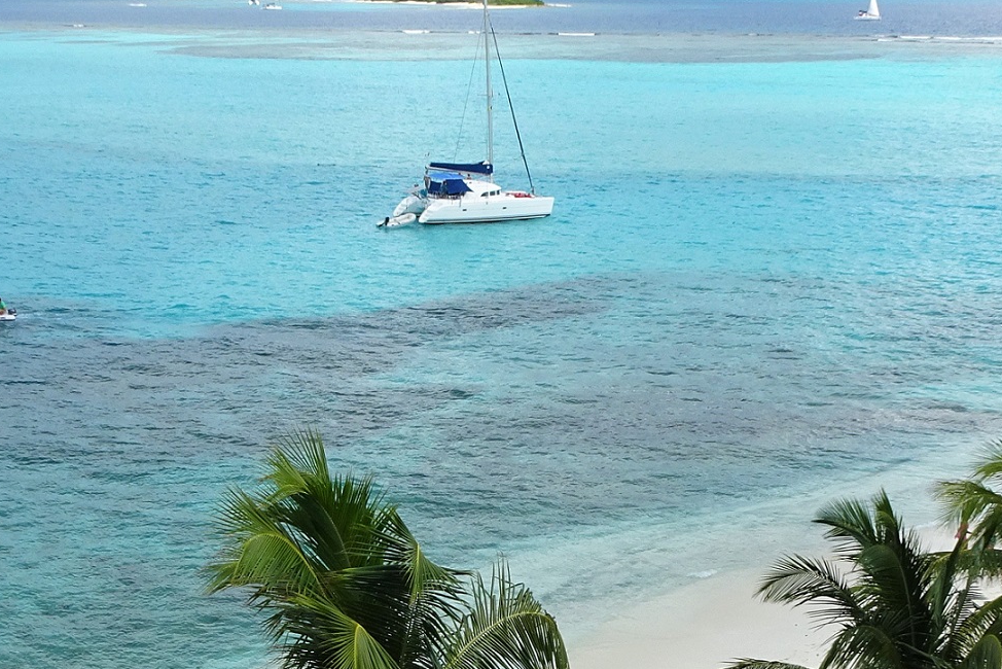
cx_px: 454
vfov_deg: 21.6
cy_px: 652
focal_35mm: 61
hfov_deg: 32.9
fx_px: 1698
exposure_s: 1/800
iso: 80
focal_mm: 4.1
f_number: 3.5
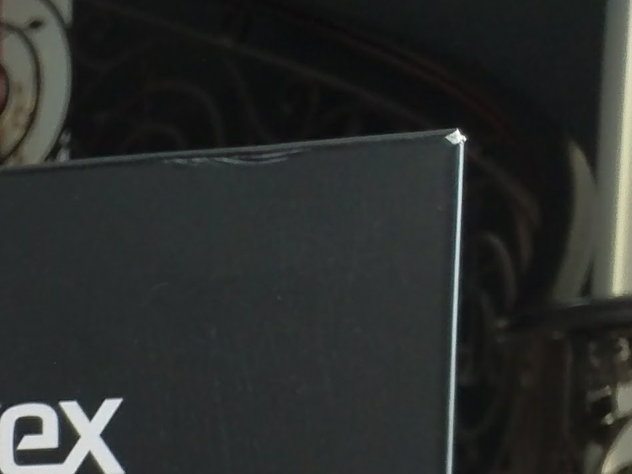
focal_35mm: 110
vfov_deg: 12.3
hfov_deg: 14.6
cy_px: 862
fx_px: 2009
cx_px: -653
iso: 125
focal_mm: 4.58
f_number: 1.8
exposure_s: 1/33
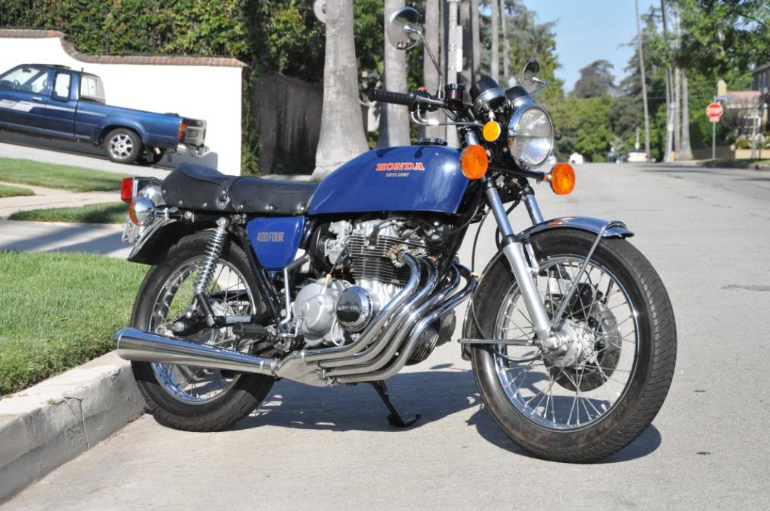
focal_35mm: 75
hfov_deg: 27.0
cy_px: 256
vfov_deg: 18.1
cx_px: 385
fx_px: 1602
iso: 1600
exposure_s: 1/4000
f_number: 8
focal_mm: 50
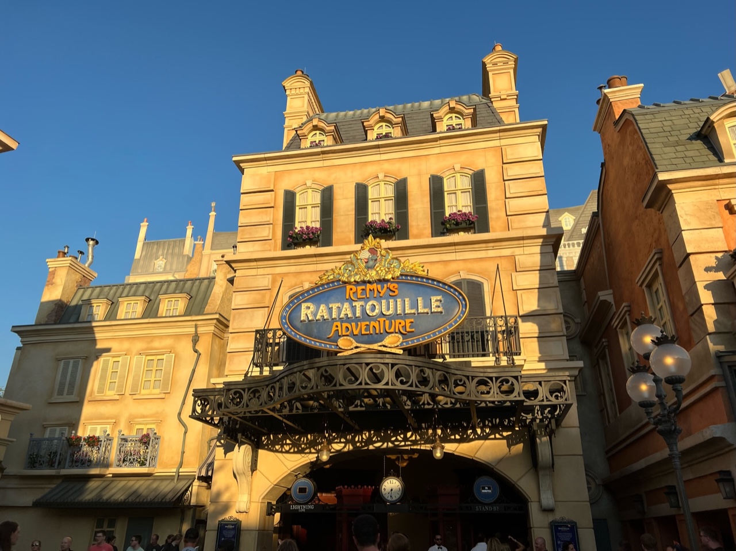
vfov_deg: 53.0
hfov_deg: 67.3
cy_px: 276
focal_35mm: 26
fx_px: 553
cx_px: 368
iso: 50
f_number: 1.5
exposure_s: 1/2513
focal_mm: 5.7
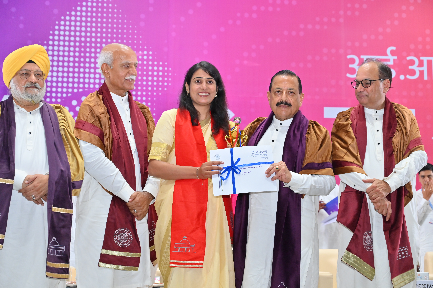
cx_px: 216
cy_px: 144
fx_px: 841
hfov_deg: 28.9
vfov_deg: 19.4
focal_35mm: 70
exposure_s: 1/200
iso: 2000
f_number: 5.6
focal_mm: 70
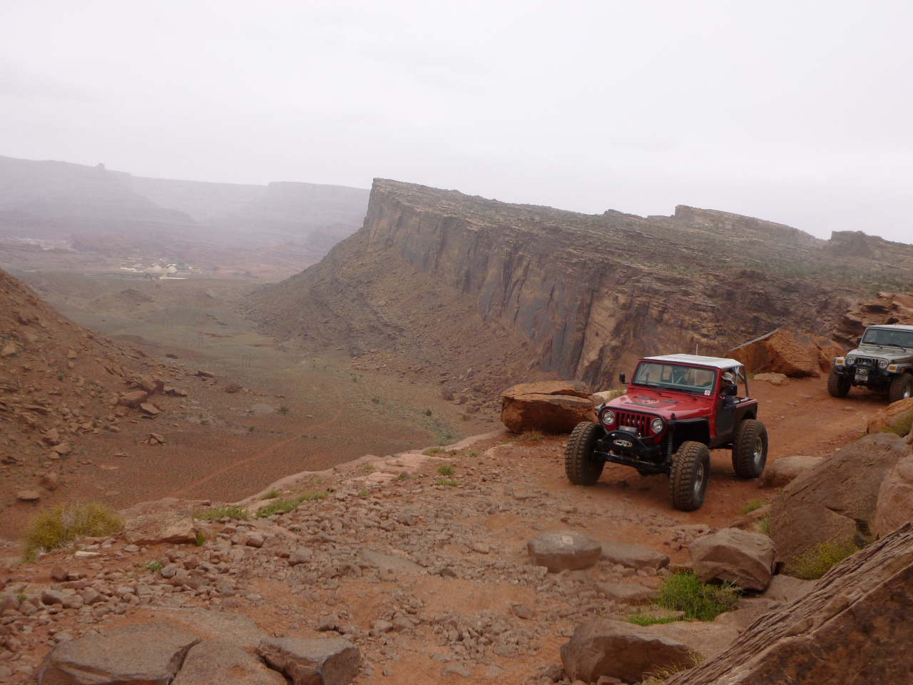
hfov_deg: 60.0
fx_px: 791
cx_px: 456
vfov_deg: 46.8
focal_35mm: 30
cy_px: 342
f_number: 3.4
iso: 100
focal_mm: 5.4
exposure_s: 1/500
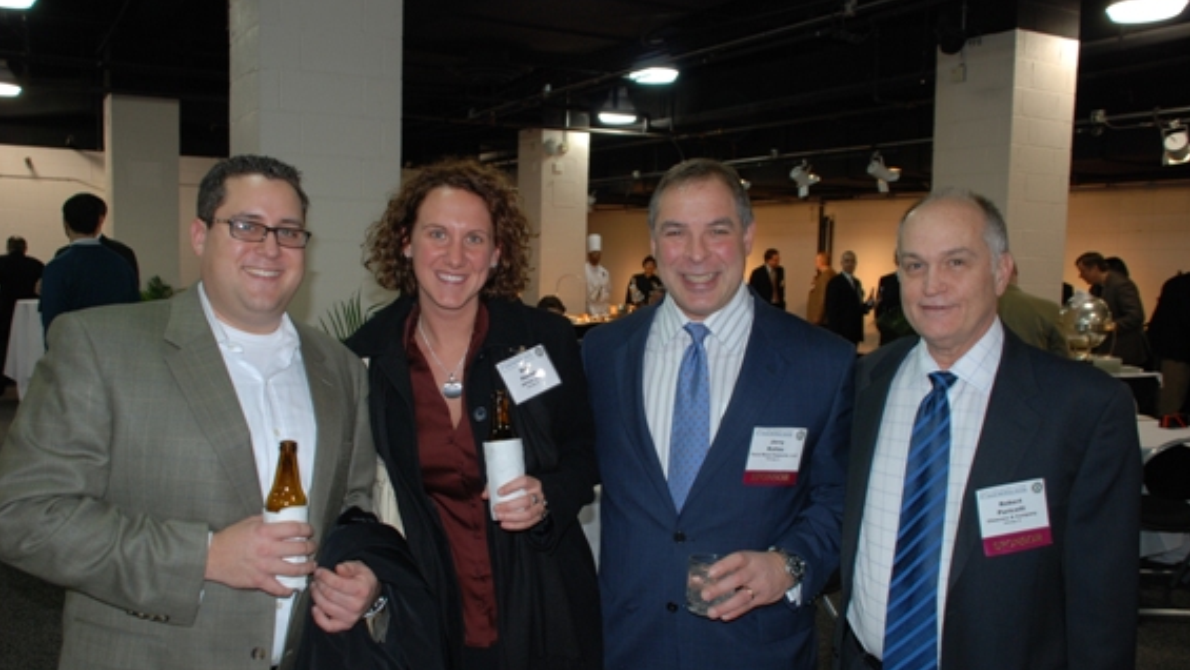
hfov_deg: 61.0
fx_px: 1010
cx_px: 587
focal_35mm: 32
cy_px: 344
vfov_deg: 36.7
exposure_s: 1/60
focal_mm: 20
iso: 200
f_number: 3.8
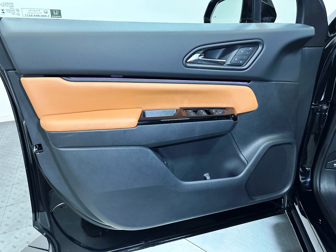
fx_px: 233
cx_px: 168
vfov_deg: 56.8
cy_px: 126
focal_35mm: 24
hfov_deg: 71.6
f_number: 1.78
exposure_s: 1/40
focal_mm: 6.86
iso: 800
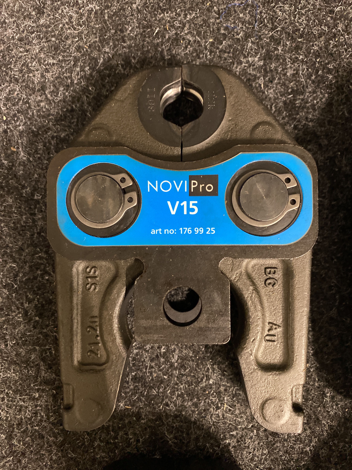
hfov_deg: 53.1
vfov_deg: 67.3
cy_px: 235
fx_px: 353
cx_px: 176
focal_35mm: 26
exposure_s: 1/30
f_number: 1.8
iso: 800
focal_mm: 4.25
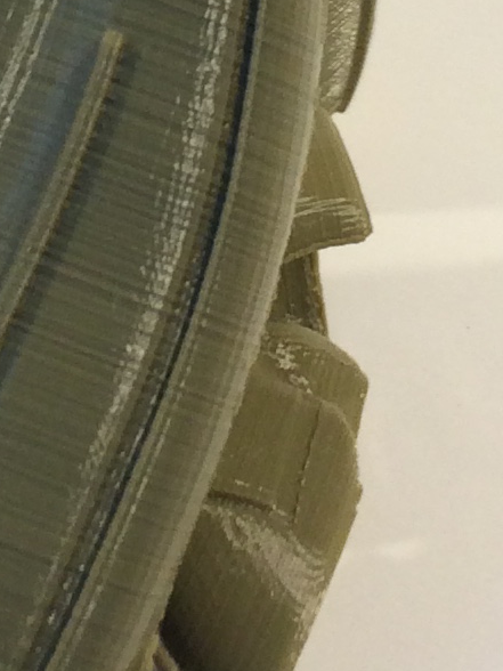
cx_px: -236
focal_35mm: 161
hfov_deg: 9.0
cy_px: -394
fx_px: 3119
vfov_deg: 11.6
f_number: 2.2
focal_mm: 4.15
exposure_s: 1/60
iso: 50
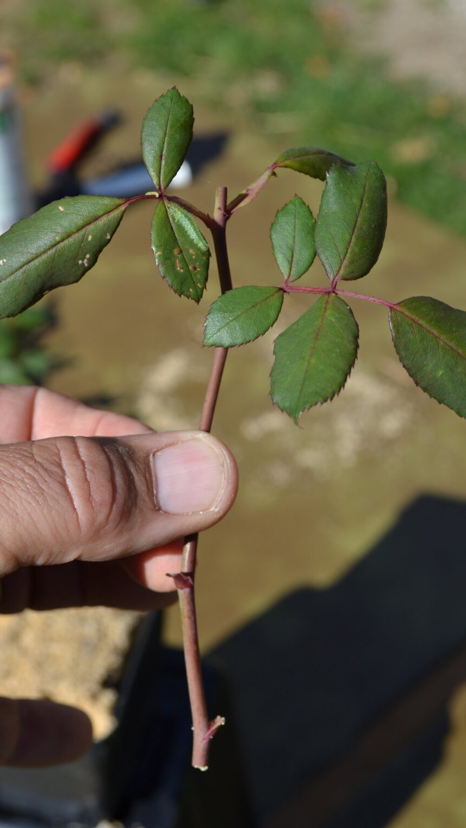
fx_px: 1252
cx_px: 234
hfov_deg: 21.1
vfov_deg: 36.6
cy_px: 412
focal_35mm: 57
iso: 100
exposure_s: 1/250
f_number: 8
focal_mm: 36
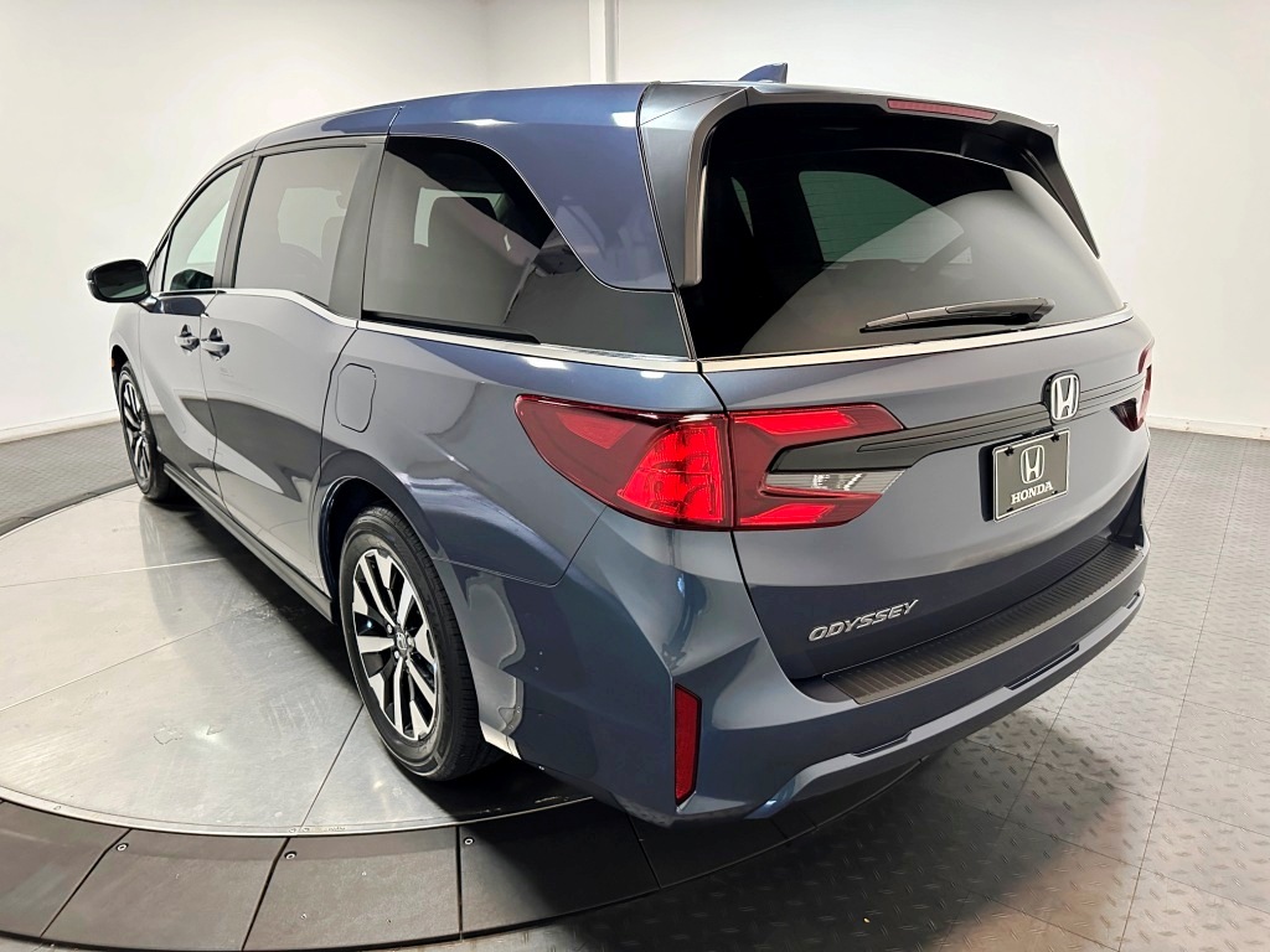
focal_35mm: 24
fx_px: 881
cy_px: 476
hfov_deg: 71.6
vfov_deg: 56.8
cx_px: 635
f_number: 1.78
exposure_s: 1/60
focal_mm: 6.86
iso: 640
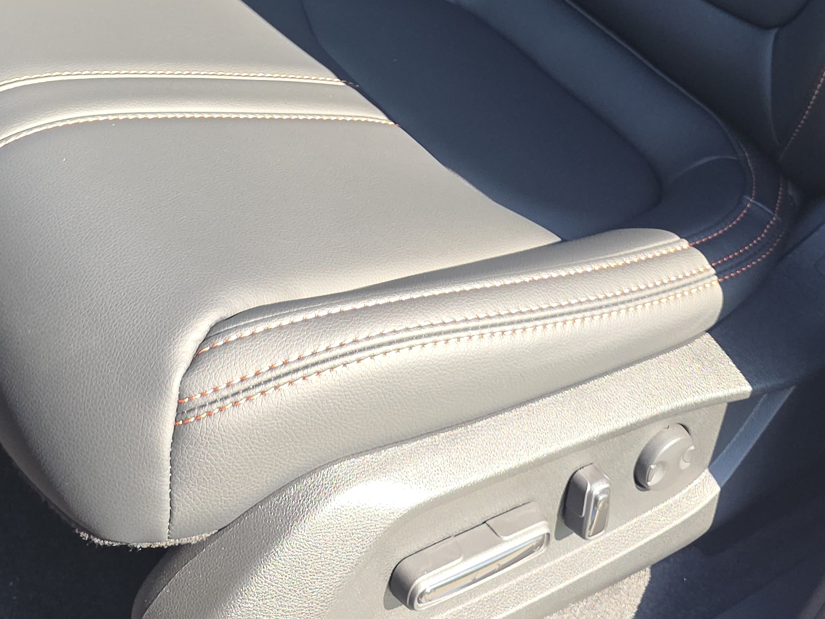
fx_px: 1406
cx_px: 346
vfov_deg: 23.2
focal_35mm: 59
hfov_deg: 32.6
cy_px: -72
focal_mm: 6.3
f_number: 1.7
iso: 50
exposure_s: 1/359
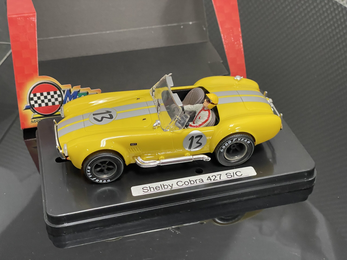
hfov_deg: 36.8
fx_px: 521
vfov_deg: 28.0
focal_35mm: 52
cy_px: 130
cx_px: 174
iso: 800
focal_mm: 6
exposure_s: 1/60
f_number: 2
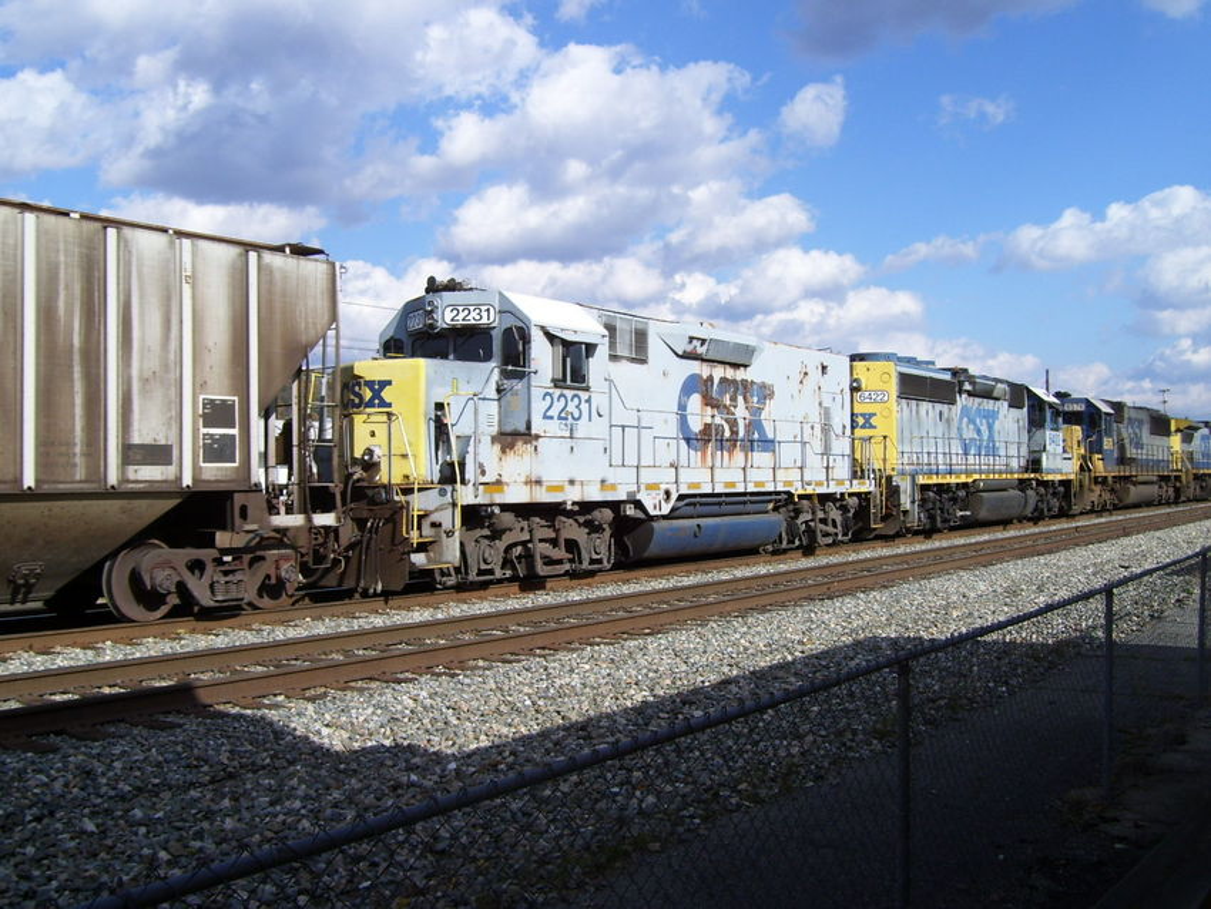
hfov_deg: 51.3
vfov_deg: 39.7
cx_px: 606
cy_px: 454
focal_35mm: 36
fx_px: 1260
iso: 80
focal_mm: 6
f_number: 4.8
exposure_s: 1/750
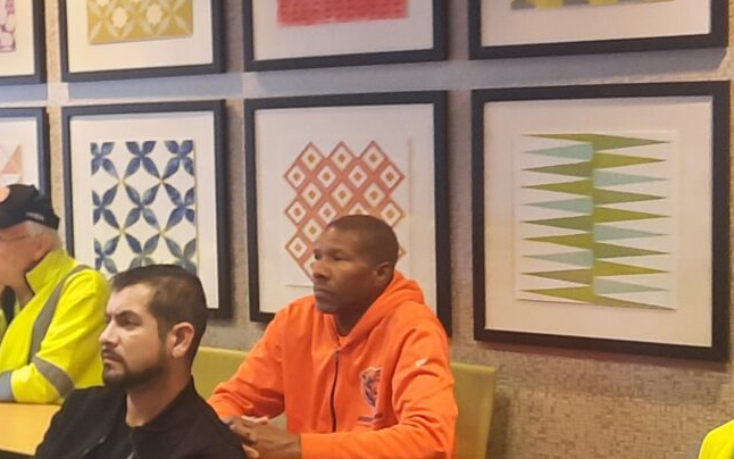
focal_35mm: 84
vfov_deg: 15.5
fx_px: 1681
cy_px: 270
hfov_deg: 23.2
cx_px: -60
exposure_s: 1/24
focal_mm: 4.6
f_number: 2
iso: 400
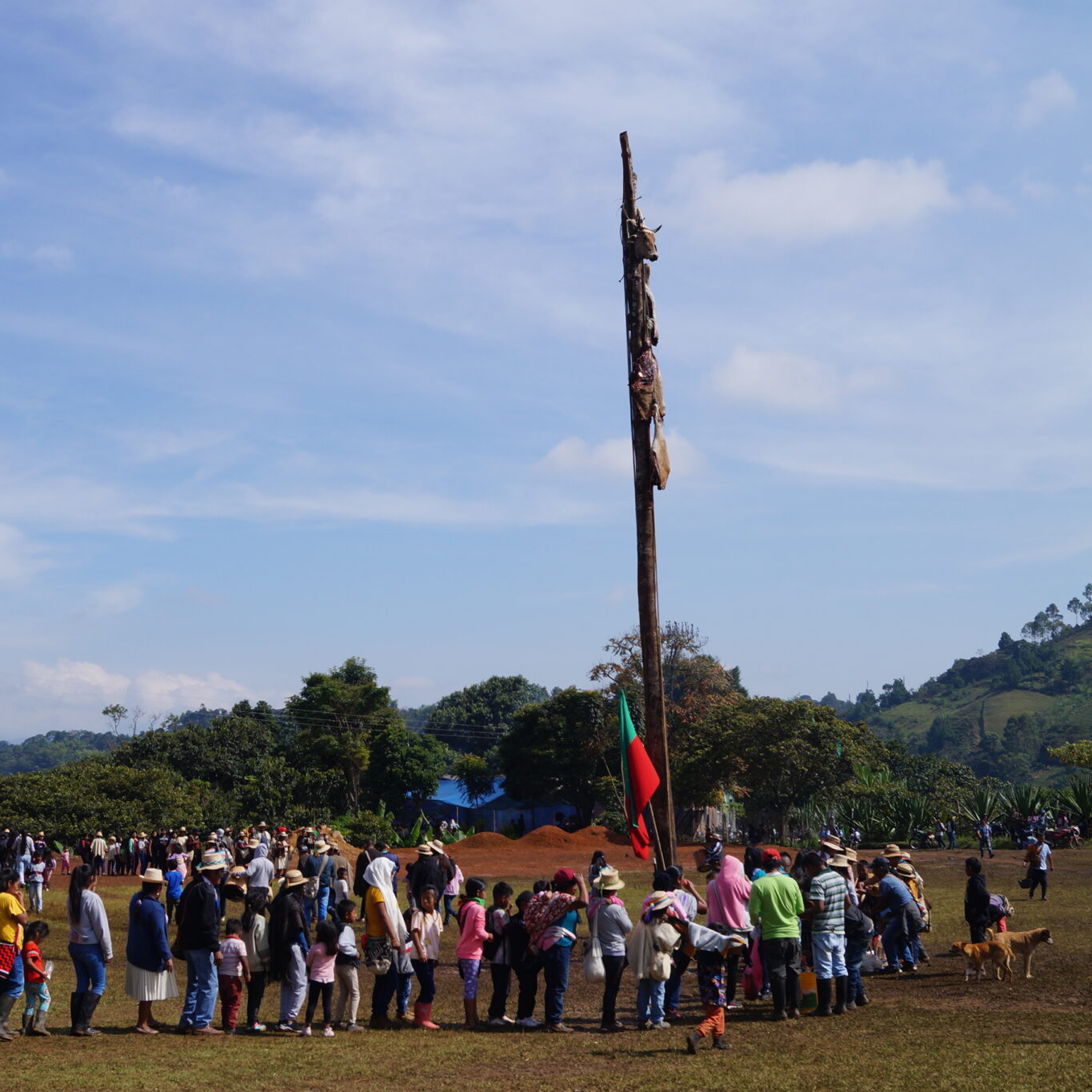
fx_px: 1785
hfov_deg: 33.3
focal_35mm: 50
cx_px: 269
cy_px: 546
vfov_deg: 34.0
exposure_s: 1/320
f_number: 11
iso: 100
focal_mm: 26
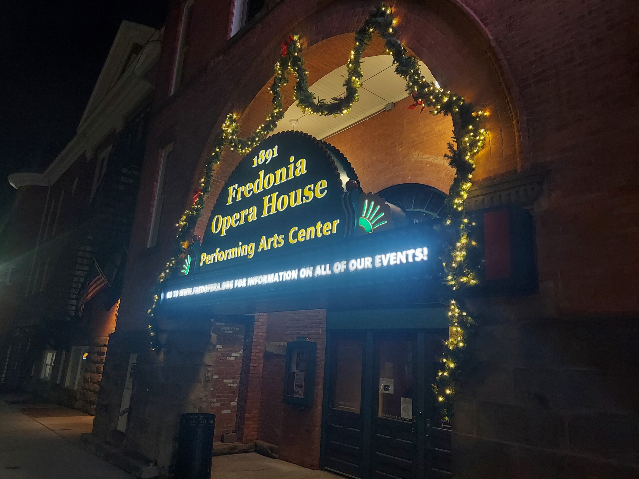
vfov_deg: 56.8
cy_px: 240
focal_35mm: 24
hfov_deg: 71.6
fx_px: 443
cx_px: 320
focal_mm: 5.23
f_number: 1.8
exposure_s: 1/33
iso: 320
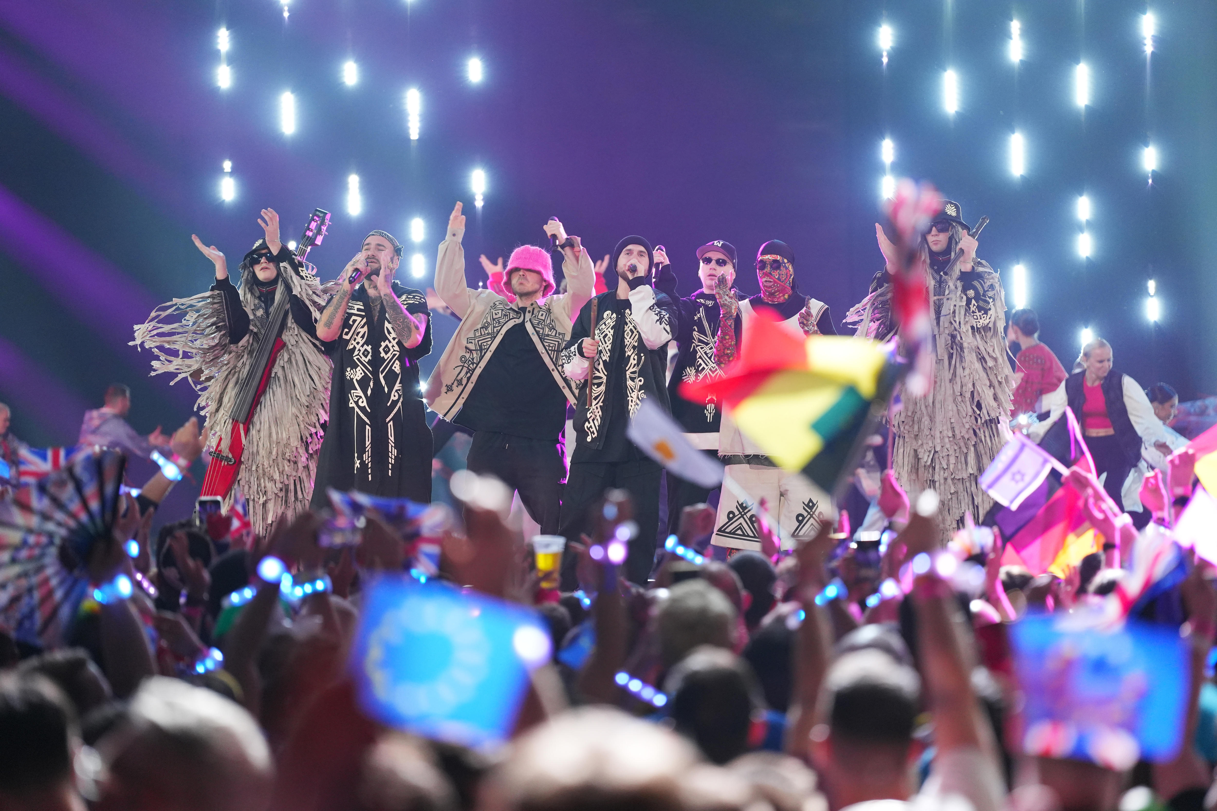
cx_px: 608
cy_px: 406
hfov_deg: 11.9
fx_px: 5848
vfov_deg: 7.9
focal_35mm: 173
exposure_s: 1/640
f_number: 2.8
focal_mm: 173
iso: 3200
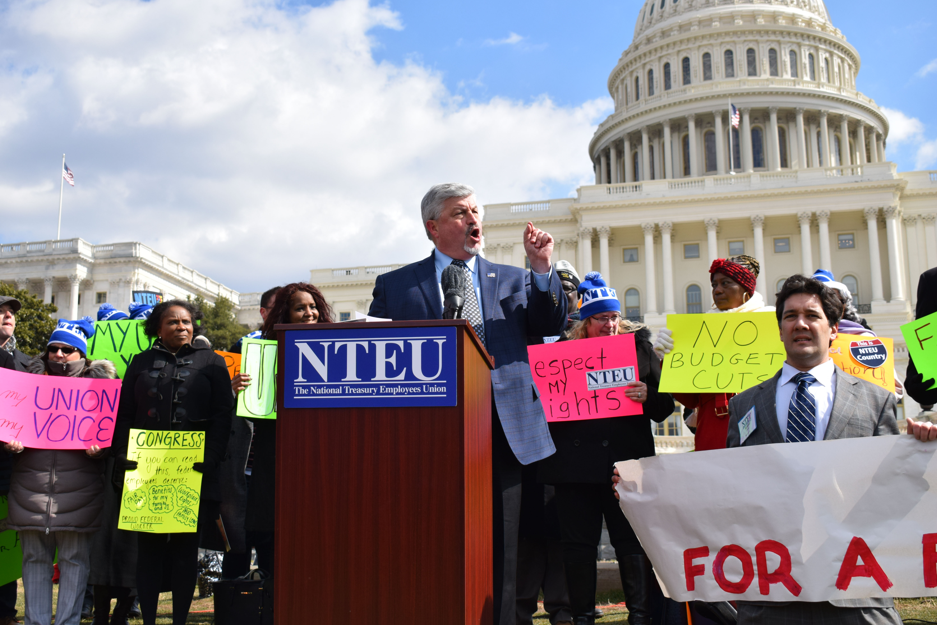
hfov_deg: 42.7
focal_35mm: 46
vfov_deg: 29.2
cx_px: 462
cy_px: 307
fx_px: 1197
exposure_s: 1/1600
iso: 400
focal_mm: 30
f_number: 6.3
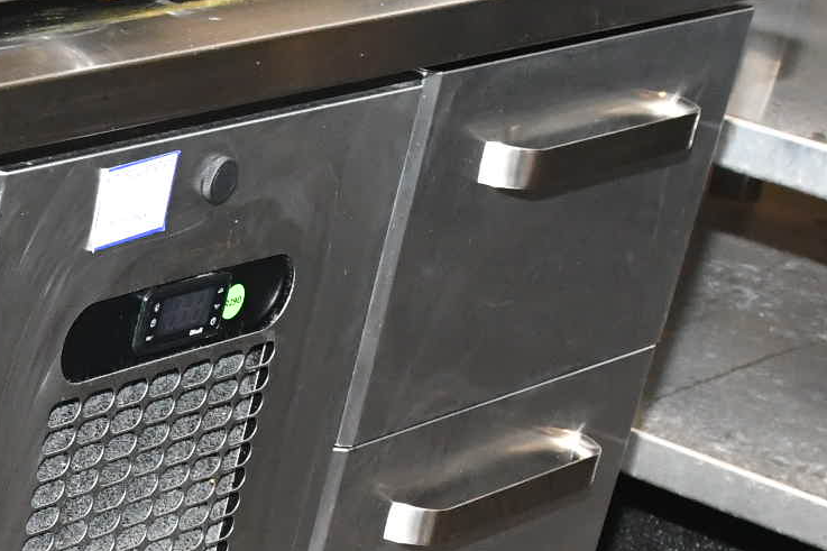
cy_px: 796
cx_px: -500
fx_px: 3123
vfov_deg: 9.8
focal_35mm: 136
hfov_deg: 13.9
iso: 2500
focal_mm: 24
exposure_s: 1/60
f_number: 6.3
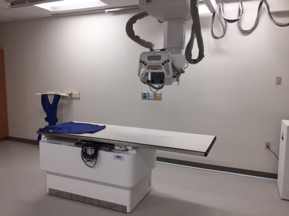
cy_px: 108
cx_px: 144
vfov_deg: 48.2
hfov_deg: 61.7
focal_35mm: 29
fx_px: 242
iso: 40
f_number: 2.2
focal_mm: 4.15
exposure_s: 1/60
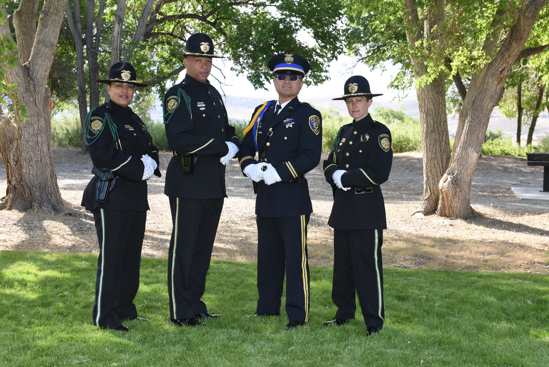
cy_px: 184
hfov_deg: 34.5
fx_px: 885
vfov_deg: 23.4
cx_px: 274
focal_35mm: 58
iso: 1250
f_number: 11
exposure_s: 1/250
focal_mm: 58
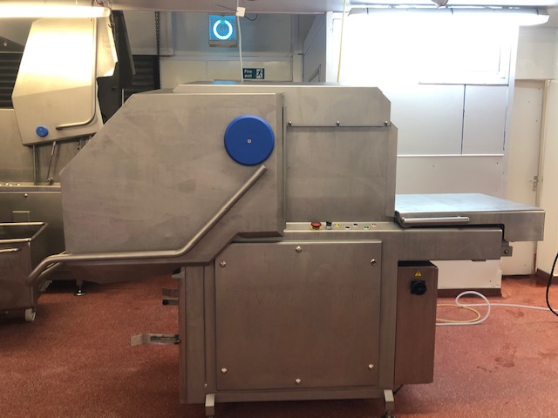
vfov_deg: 49.7
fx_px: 451
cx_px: 279
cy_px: 209
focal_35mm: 28
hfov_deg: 63.4
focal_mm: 4
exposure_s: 1/20
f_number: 1.8
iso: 40
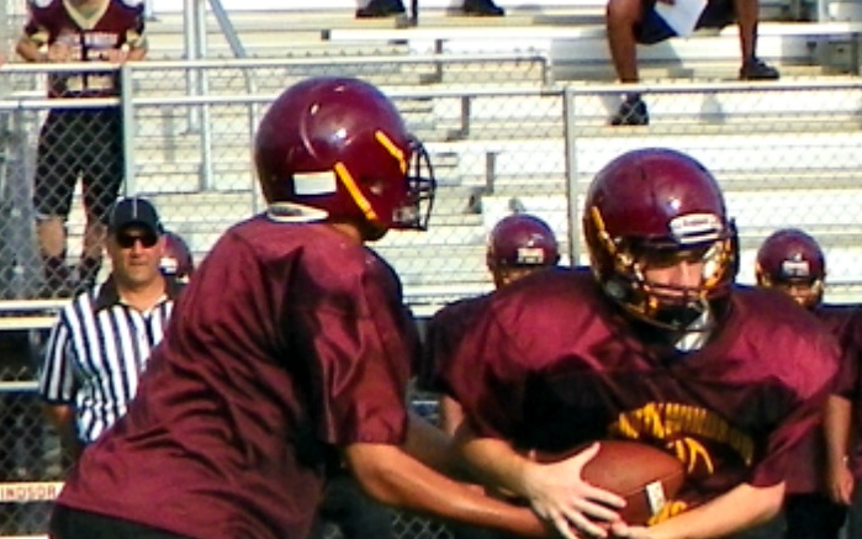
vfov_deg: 4.9
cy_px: 540
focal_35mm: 267
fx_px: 6273
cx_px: 799
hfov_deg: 7.8
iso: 64
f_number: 4.5
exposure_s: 1/500
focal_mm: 23
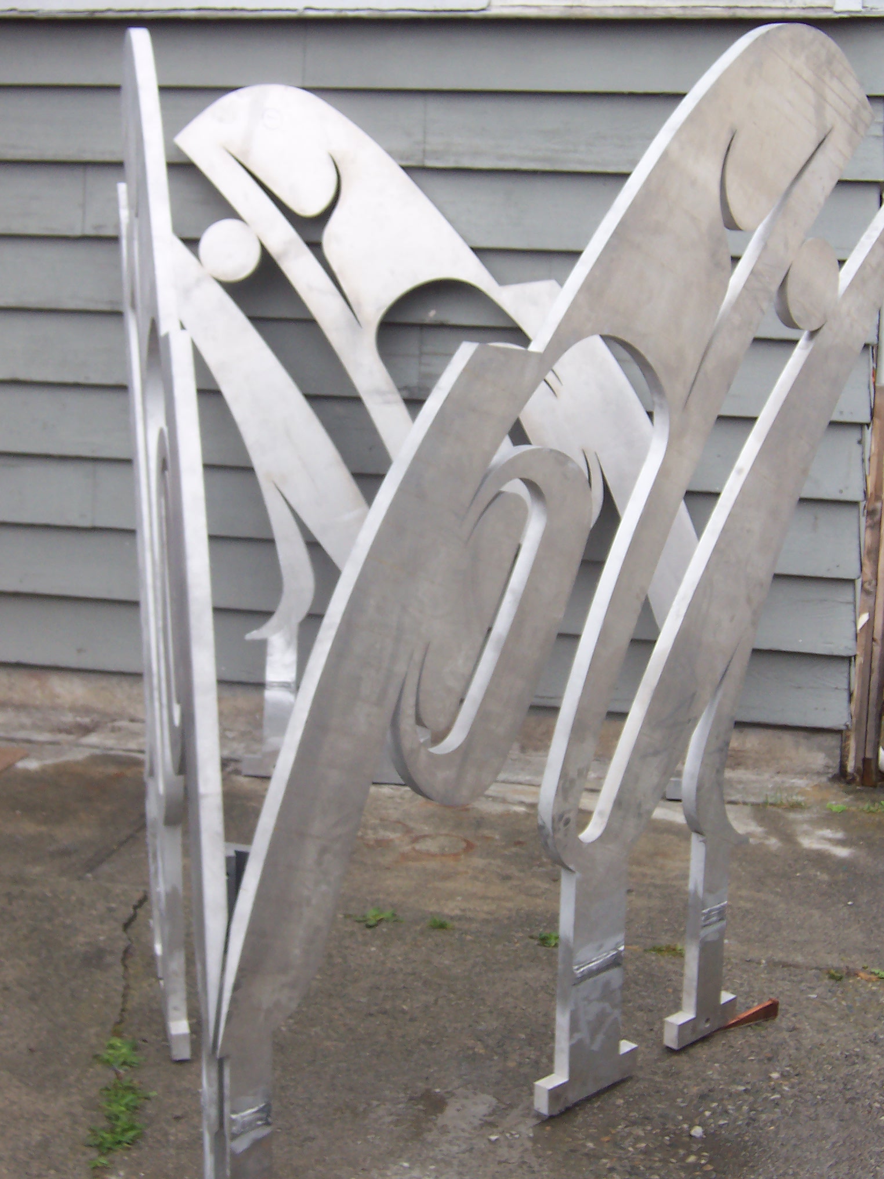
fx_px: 2281
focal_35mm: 67
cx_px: 442
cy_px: 590
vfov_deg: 29.0
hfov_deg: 21.9
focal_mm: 10.4
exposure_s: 1/125
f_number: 4
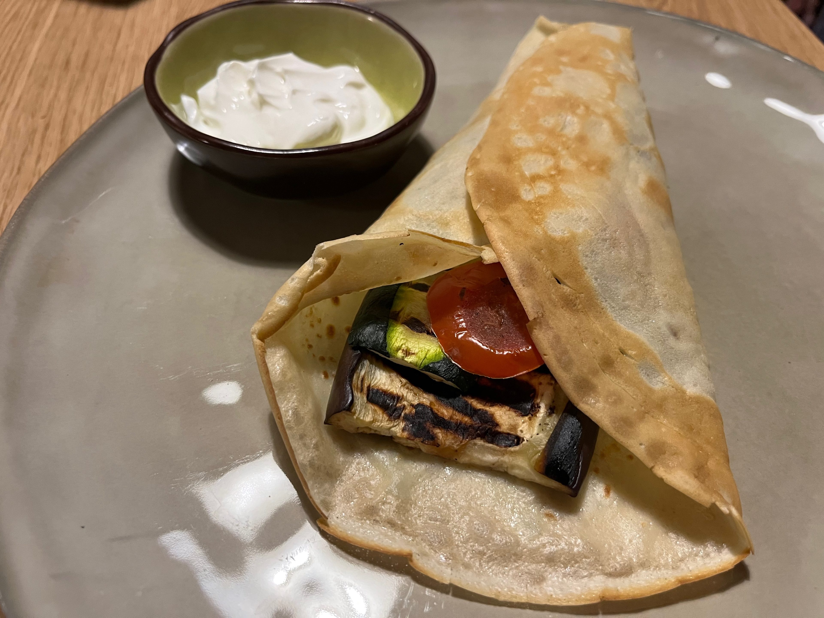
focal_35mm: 26
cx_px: 412
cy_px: 309
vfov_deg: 53.1
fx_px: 619
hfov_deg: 67.3
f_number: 1.6
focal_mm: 5.1
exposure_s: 1/50
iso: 250
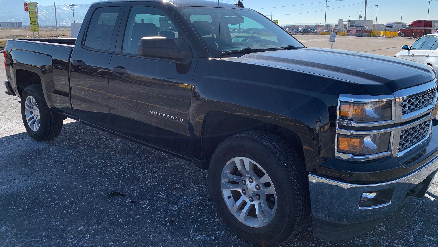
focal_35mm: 29
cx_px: 222
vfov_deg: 39.8
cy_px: 86
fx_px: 337
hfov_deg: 66.1
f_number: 1.8
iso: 25
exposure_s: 1/2994
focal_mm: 4.25
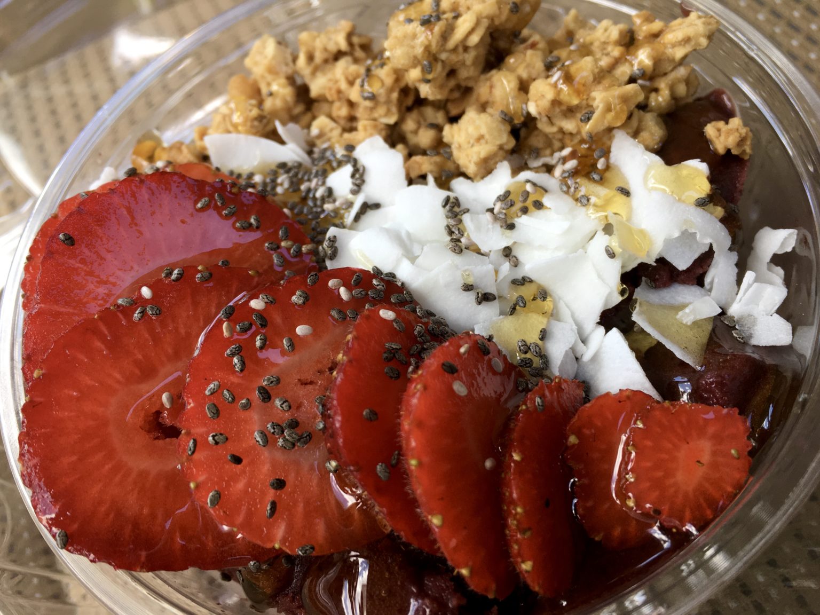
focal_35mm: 29
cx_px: 410
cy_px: 308
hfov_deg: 61.7
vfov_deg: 48.2
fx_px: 687
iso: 32
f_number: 2.2
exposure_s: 1/120
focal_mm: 4.15
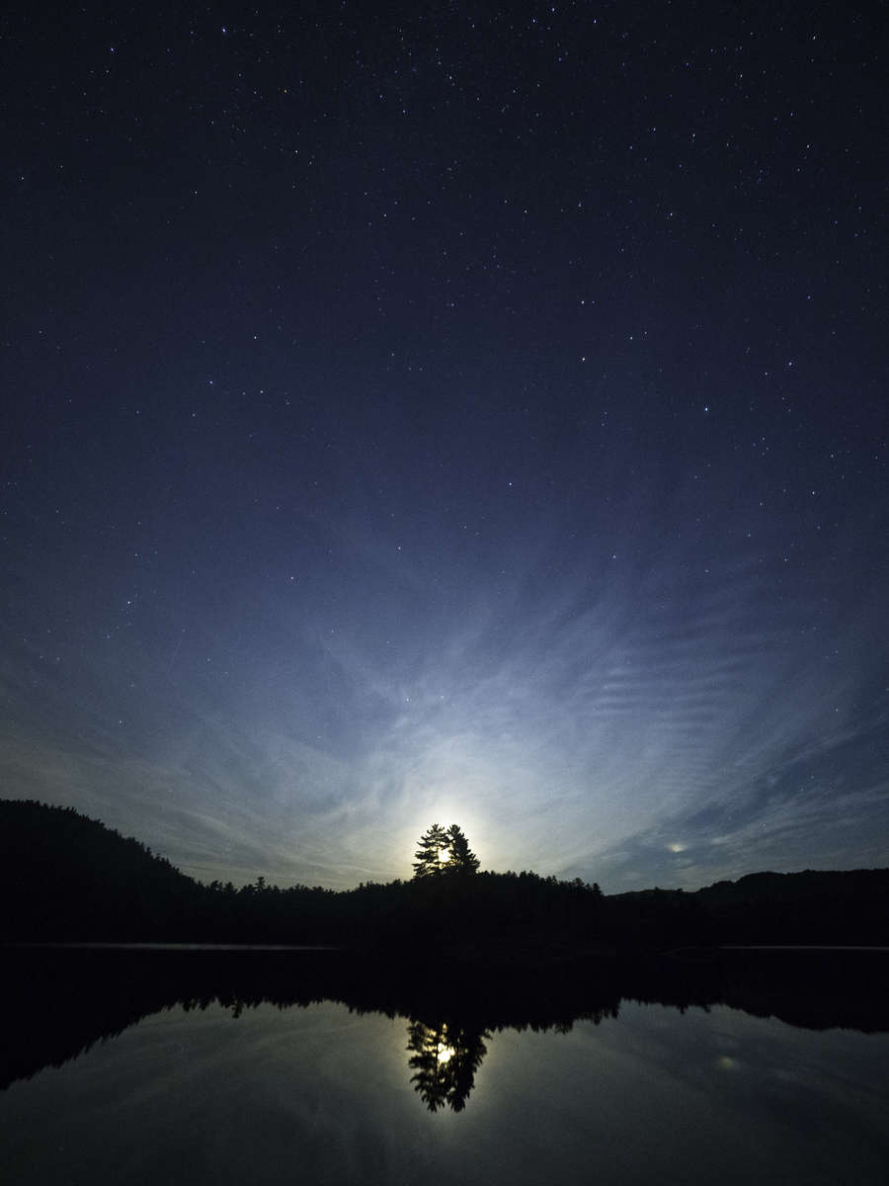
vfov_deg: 102.1
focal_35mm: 14
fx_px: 479
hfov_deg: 85.7
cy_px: 593
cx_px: 444
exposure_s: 20
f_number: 2.8
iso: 1600
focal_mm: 7
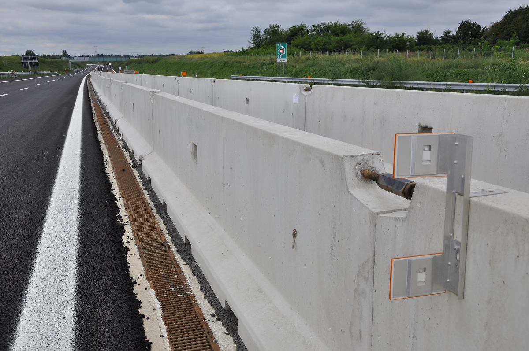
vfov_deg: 35.4
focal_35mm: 38
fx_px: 550
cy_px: 176
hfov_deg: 51.3
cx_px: 264
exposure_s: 1/400
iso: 200
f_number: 10
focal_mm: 25
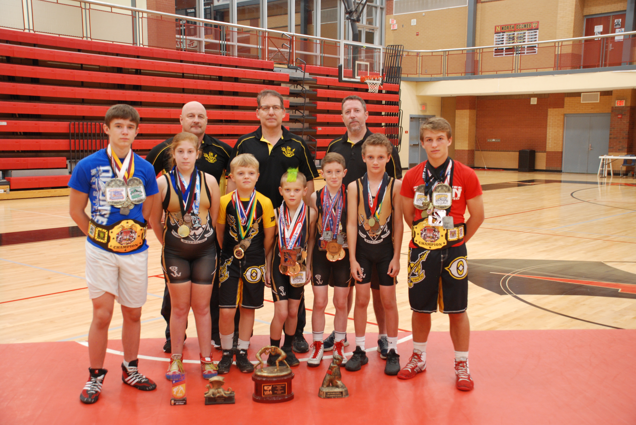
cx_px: 318
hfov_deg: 46.3
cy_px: 212
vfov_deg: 32.0
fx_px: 743
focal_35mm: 42
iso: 400
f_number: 4
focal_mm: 28
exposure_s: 1/15
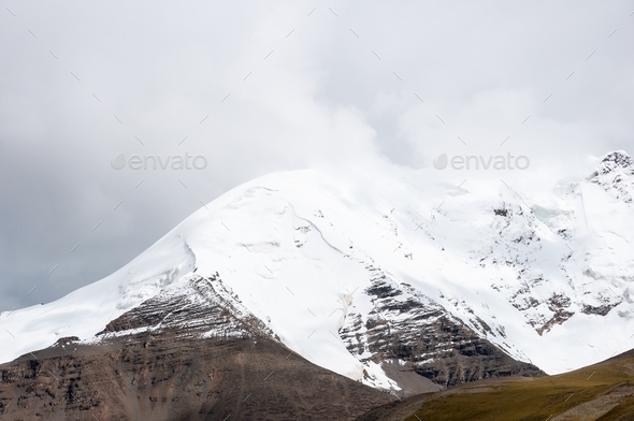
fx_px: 1636
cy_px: 210
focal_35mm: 93
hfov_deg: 21.9
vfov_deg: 14.7
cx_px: 317
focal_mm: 62
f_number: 9
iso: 100
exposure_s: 1/800
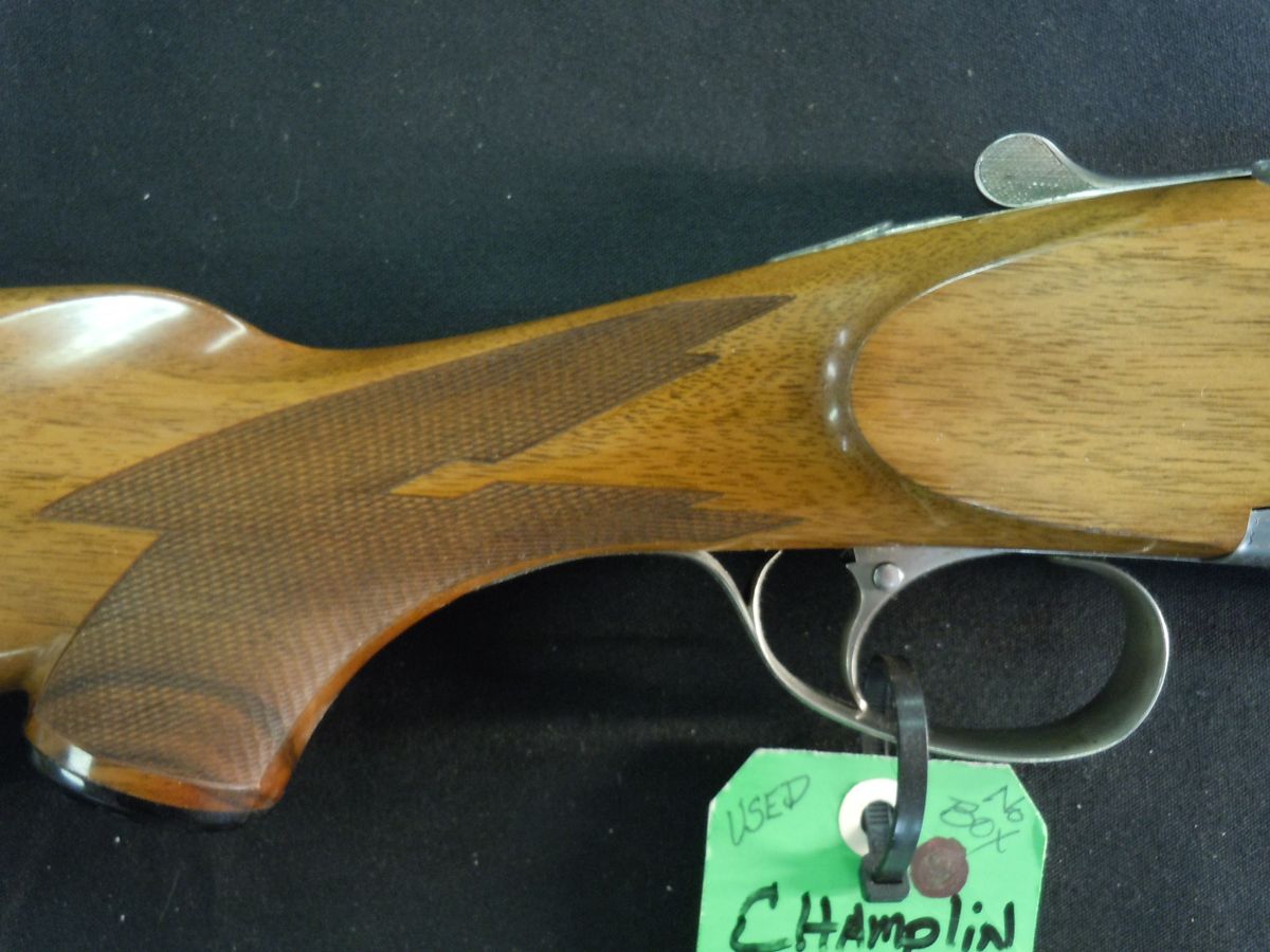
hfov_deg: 63.4
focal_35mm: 28
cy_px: 476
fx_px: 1027
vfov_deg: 49.7
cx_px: 635
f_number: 3.7
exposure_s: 1/6
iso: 400
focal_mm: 5
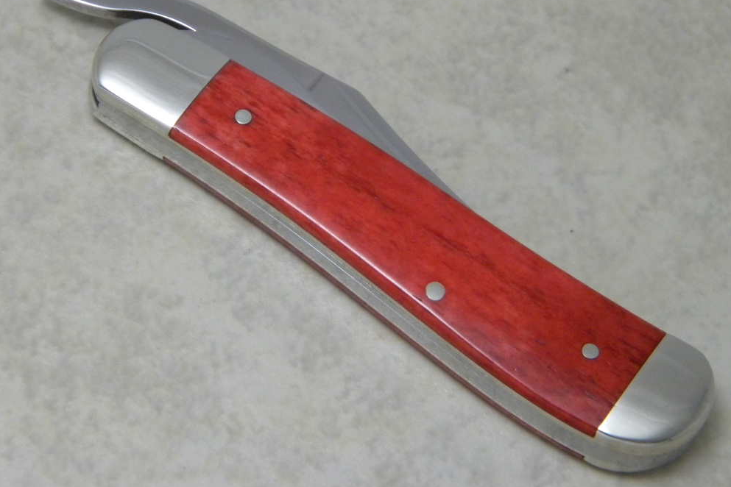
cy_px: 224
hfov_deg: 13.2
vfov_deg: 8.9
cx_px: 366
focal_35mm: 155
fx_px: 3147
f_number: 5
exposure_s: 1/24.7
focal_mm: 26.8
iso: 400
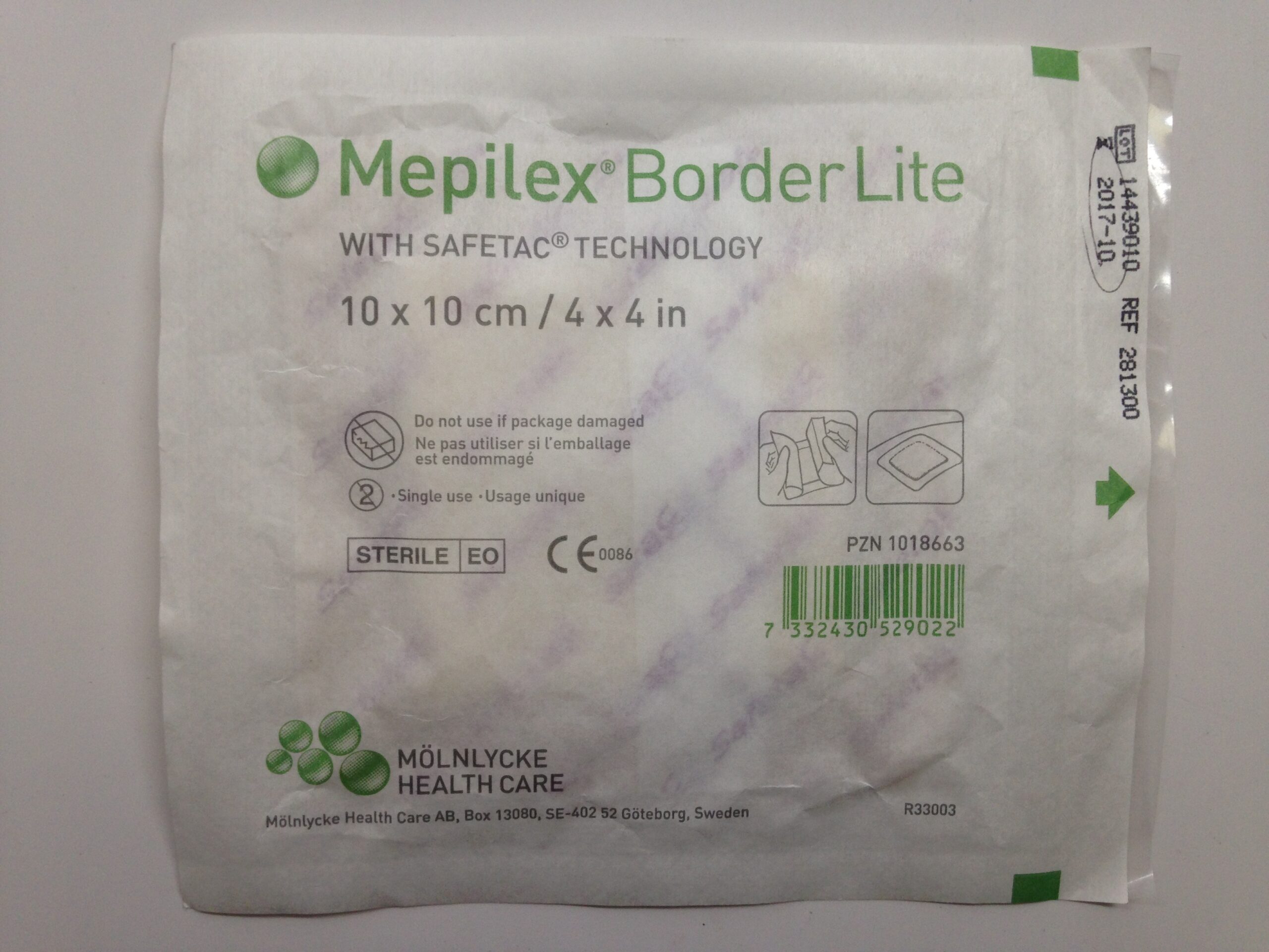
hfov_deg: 55.4
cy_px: 476
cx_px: 634
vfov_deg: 42.9
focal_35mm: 33
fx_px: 1210
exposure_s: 1/60
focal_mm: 4.12
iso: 50
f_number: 2.4
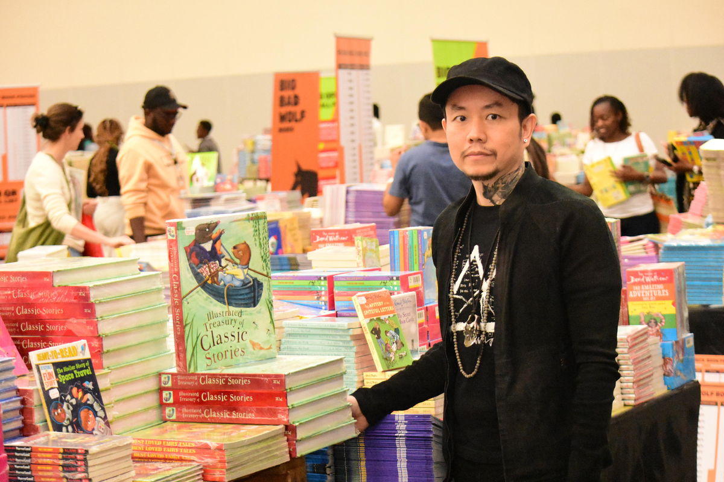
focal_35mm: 82
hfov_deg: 24.6
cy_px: 241
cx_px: 362
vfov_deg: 16.6
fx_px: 1659
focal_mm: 55
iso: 12800
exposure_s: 1/250
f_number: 5
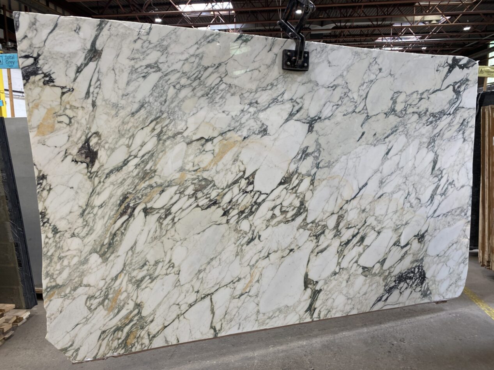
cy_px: 185
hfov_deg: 67.3
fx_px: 371
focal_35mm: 26
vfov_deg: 53.1
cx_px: 247
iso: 50
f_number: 1.8
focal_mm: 4.25
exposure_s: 1/120
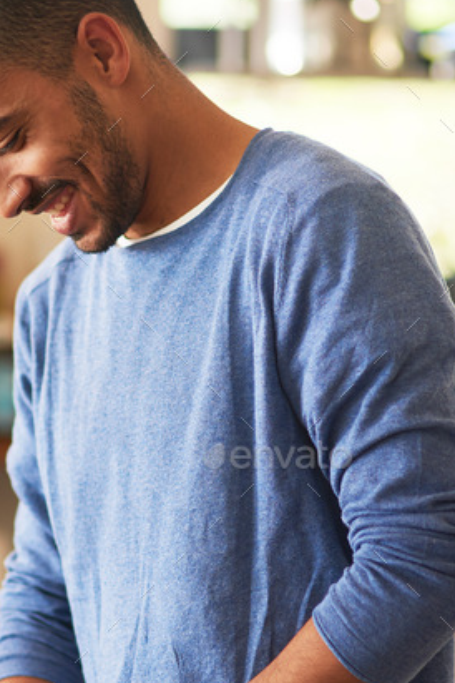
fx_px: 3469
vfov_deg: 11.2
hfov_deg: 7.5
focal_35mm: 183
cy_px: 444
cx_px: 23
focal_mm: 85
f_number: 1.8
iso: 200
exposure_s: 1/400
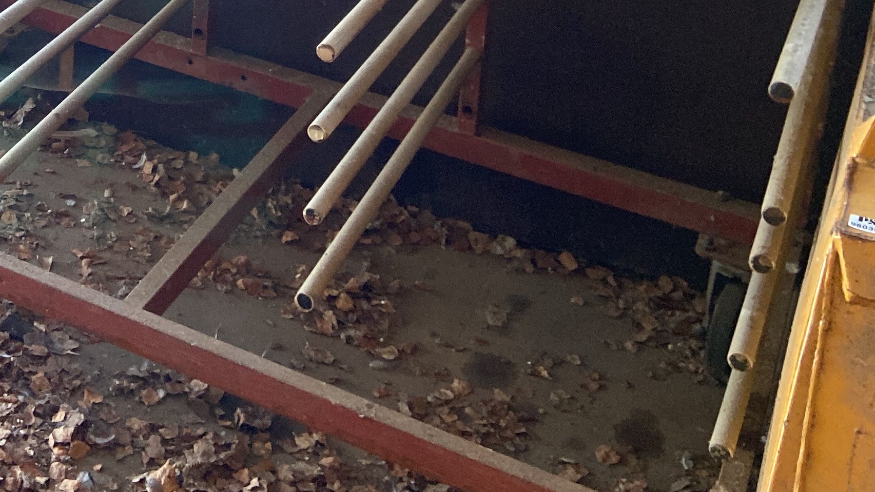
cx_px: -65
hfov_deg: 28.8
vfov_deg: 16.3
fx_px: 1554
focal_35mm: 67
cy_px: -265
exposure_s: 1/73
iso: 125
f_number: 1.8
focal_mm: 4.25
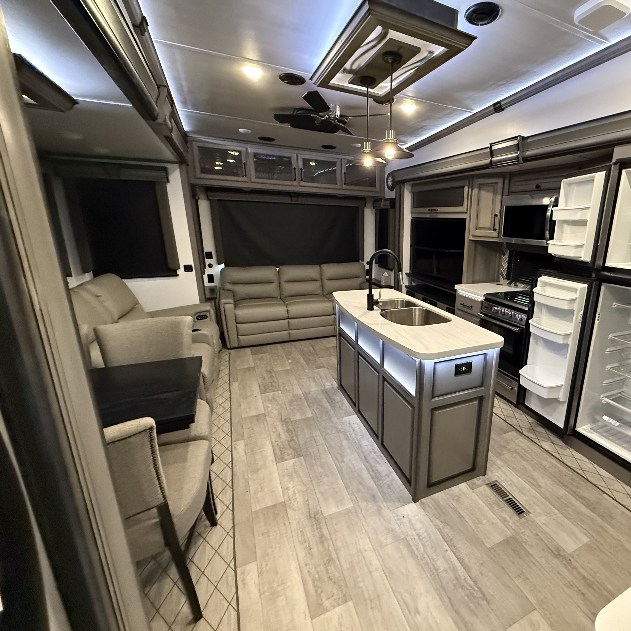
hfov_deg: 81.3
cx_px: 419
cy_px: 316
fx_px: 351
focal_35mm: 17
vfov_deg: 84.0
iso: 800
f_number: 2.2
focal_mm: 2.22
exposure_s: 1/60
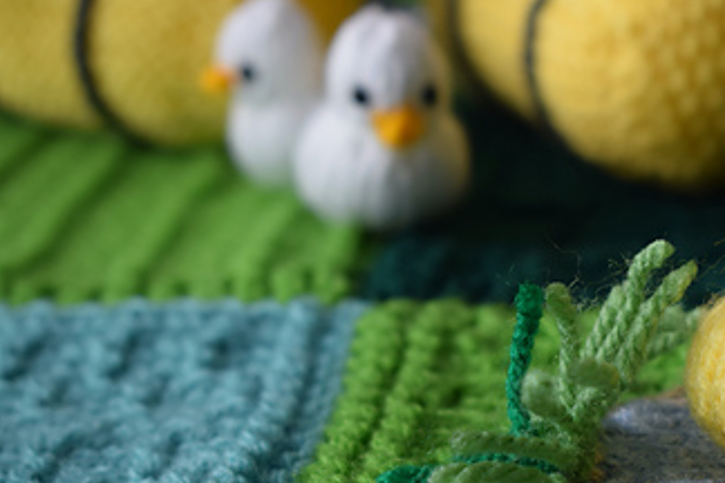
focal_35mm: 111
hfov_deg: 18.3
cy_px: 345
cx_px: 528
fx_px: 2235
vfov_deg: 12.3
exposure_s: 1/160
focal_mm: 48
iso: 400
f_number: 6.3
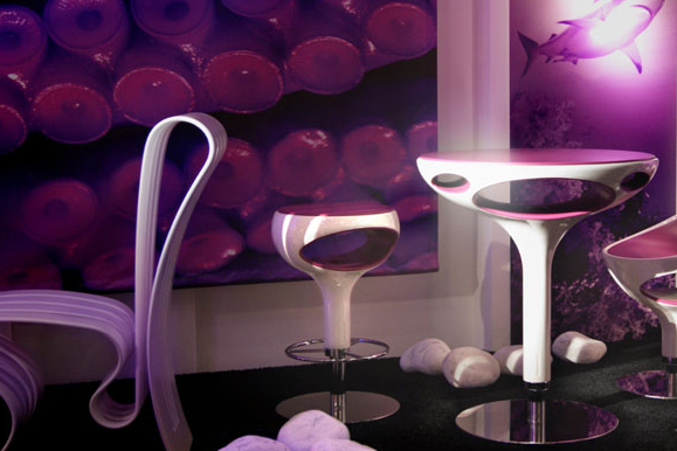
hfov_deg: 34.2
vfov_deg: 23.4
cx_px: 454
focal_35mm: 58
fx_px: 1091
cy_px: 189
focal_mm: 28
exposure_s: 1/10
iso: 400
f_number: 4.5
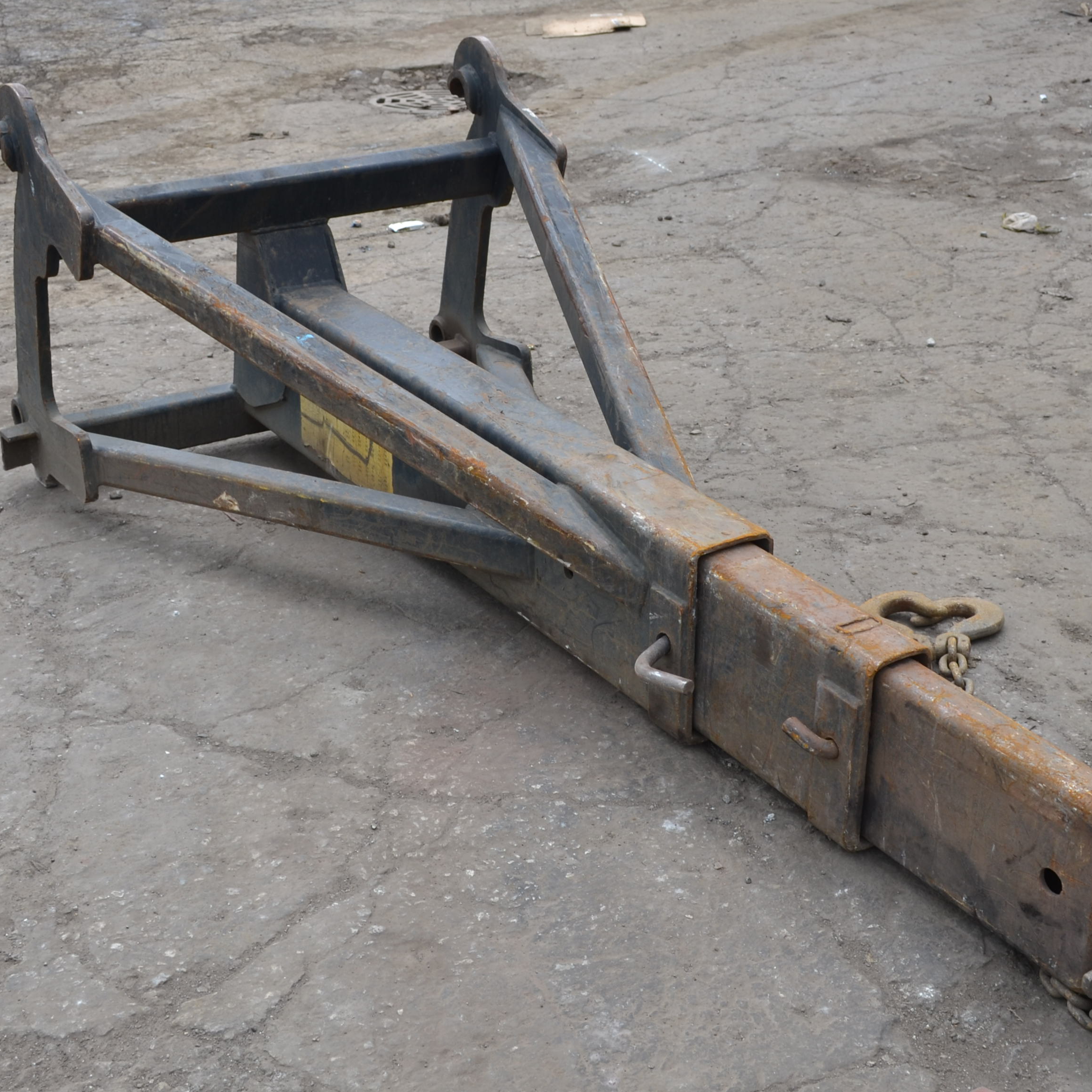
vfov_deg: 33.4
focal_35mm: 51
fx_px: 1820
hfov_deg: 33.4
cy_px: 525
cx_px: 597
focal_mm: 20
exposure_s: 1/125
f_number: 5.6
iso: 100
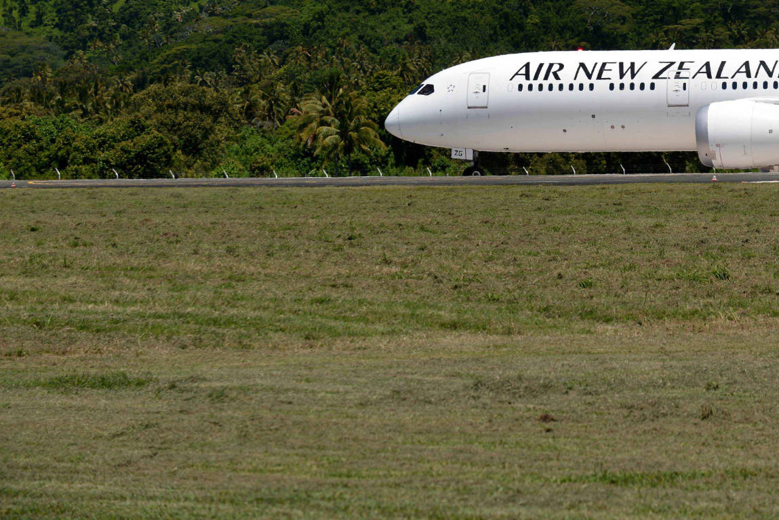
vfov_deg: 5.9
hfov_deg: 8.7
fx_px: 5065
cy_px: 0
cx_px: 803
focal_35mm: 234
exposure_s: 1/250
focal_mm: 105
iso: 200
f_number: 8
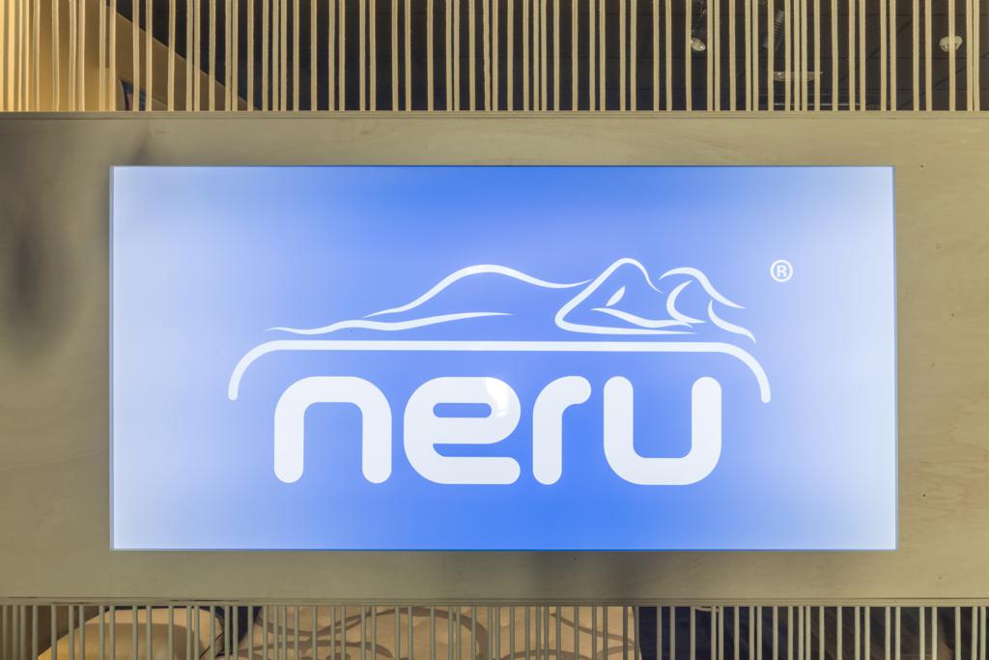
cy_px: 330
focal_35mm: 28
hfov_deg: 65.5
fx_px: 769
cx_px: 494
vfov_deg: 46.4
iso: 100
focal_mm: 28
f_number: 11
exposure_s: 1/5
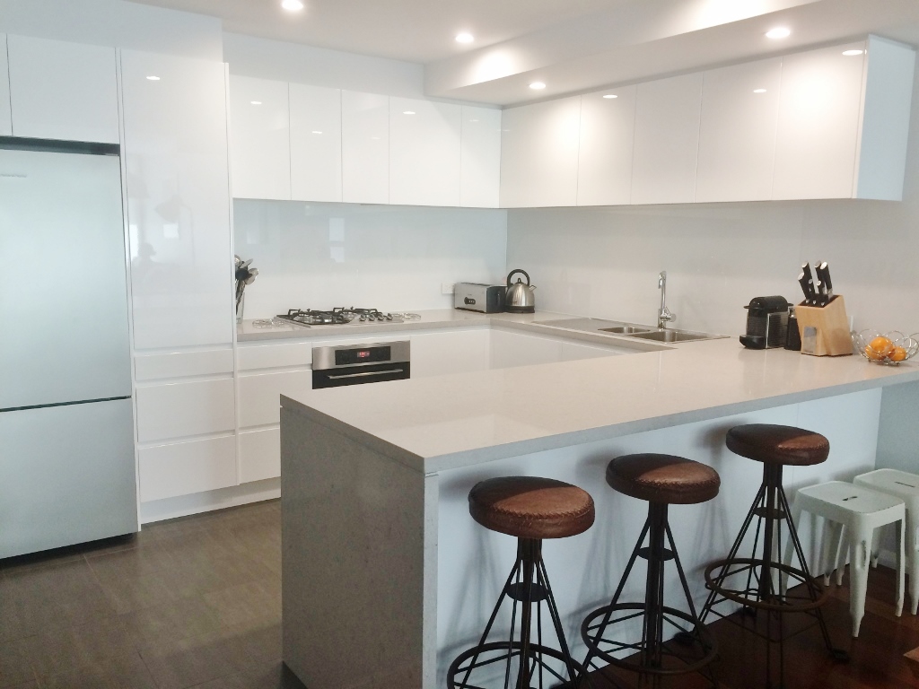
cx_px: 460
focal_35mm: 29
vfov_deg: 48.2
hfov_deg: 61.7
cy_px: 344
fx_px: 770
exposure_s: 1/33
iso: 32
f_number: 2.2
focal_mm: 4.15
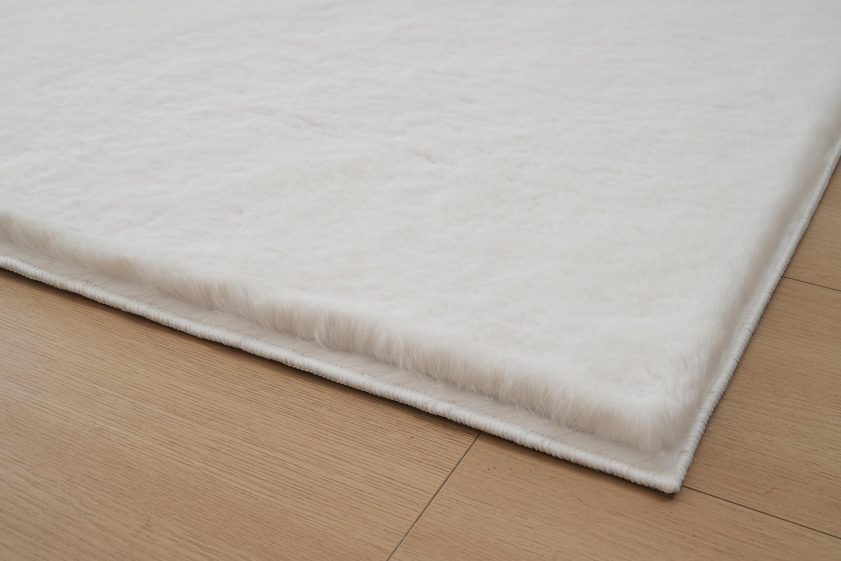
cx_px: 420
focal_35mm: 47
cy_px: 280
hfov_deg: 41.9
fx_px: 1098
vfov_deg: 28.6
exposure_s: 1/100
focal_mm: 47
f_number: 13
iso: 1000
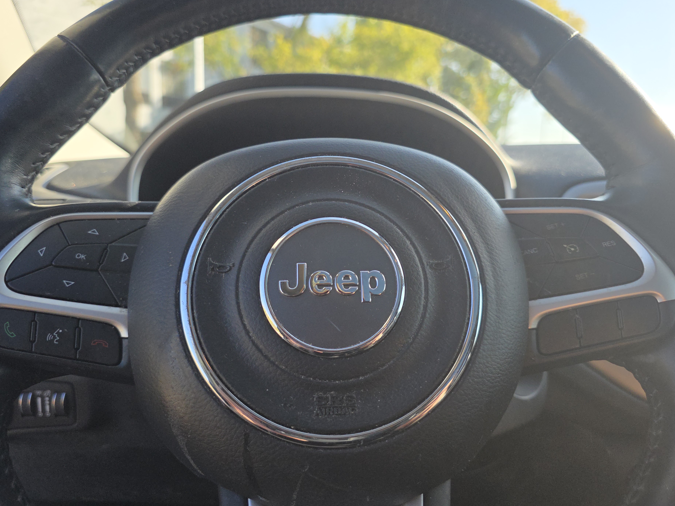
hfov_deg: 69.4
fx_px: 487
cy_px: 238
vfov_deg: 54.8
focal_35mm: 25
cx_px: 331
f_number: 1.7
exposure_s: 1/1930
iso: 80
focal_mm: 6.3
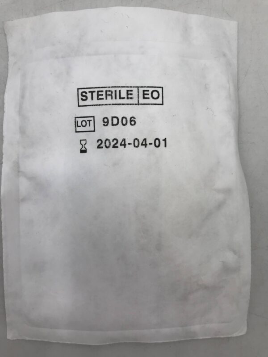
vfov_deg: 63.4
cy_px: 178
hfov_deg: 49.7
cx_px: 134
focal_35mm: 28
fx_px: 289
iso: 20
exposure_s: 1/123
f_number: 1.8
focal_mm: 3.99
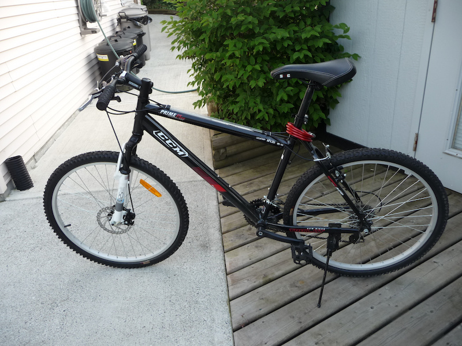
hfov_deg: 63.4
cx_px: 231
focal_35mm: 28
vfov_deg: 49.7
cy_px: 173
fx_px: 374
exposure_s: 1/60
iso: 100
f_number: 3.3
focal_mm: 4.7
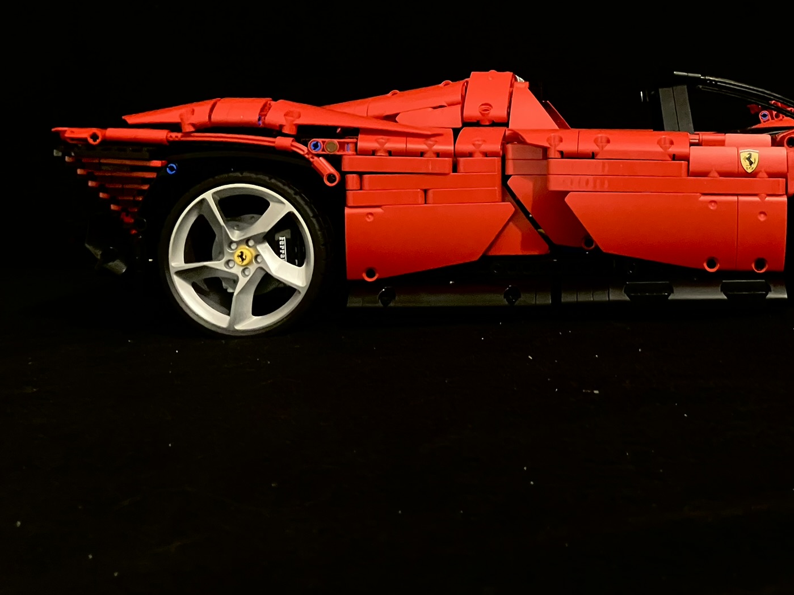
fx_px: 940
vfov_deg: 34.6
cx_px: 577
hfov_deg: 44.5
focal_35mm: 41
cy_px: 175
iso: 1250
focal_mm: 3.99
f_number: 1.8
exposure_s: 1/15
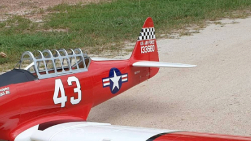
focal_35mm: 49
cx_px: 103
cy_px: 110
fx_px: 326
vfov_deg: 24.1
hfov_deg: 41.9
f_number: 2.4
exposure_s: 1/1818
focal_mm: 4.3
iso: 50
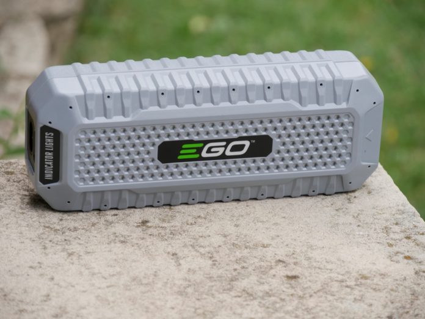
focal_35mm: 194
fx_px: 2382
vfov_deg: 7.7
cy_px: 160
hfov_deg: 10.2
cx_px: 212
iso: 640
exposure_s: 1/250
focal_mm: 97
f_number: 5.4
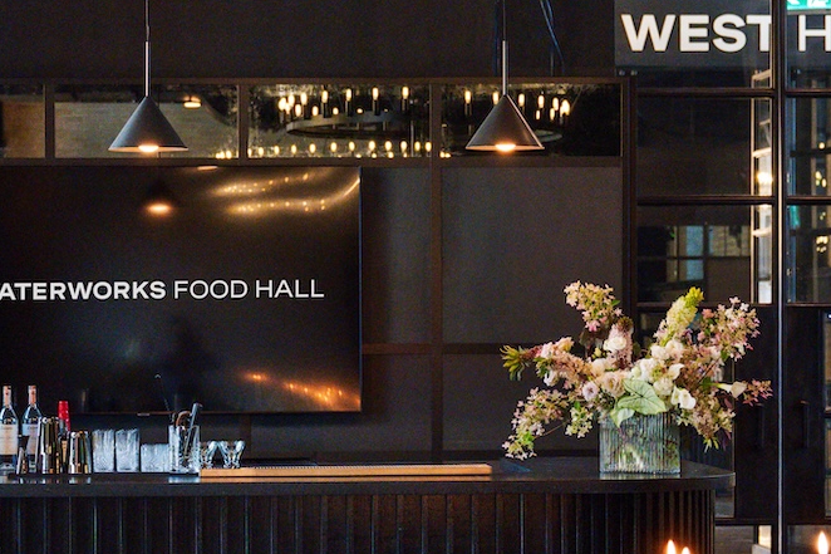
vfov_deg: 10.3
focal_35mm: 133
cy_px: 411
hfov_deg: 15.4
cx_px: 384
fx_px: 3069
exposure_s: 1/125
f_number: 3.2
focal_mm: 44
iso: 1600
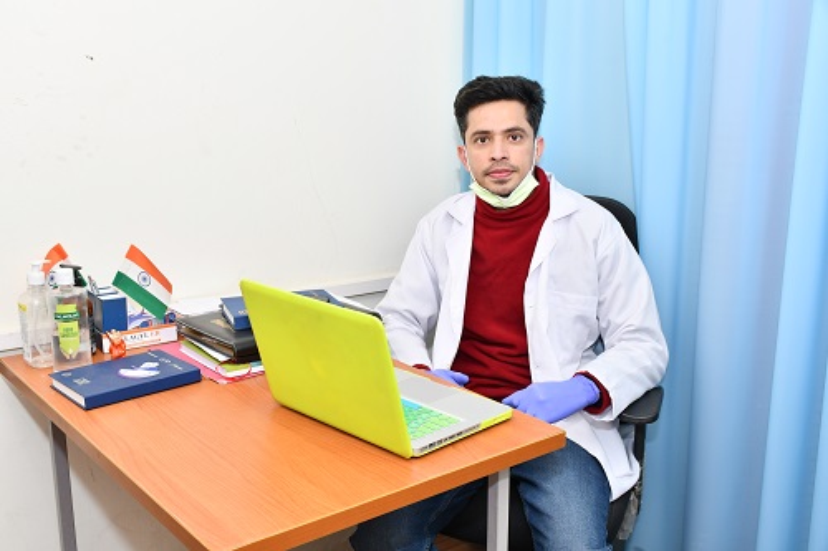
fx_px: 897
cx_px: 414
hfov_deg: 49.6
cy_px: 276
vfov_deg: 34.2
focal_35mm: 39
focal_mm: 26
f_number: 8
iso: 400
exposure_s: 1/125
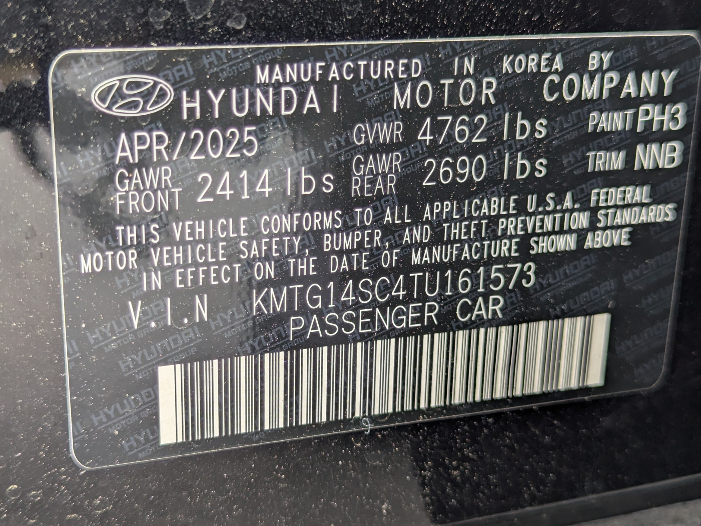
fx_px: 972
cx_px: 350
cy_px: 263
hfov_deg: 39.7
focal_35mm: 48
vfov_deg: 30.3
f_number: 1.85
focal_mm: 6.81
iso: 87
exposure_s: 1/259
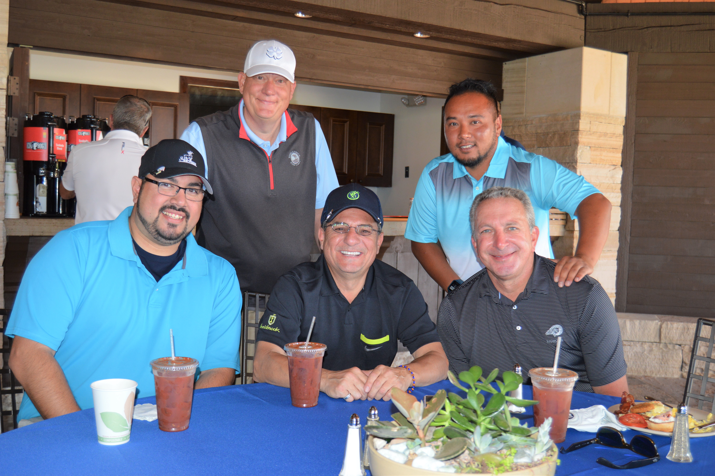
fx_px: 774
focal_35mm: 39
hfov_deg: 49.6
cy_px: 238
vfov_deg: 34.1
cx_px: 358
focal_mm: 26
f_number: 4
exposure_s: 1/60
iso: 450
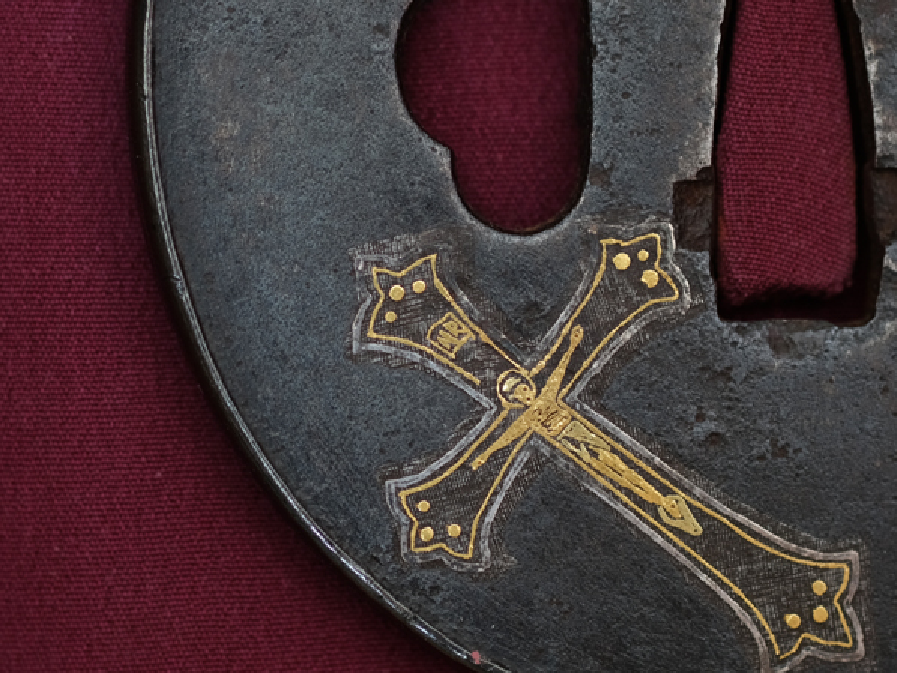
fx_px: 4510
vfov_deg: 8.5
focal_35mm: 174
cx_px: 565
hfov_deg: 11.4
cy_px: 340
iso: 100
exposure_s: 1/15
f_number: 2.4
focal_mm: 60
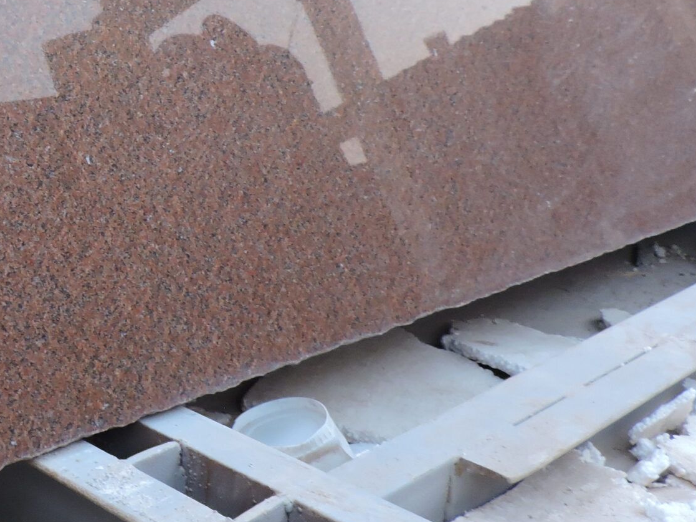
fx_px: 1106
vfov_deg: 26.0
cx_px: -43
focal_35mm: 55
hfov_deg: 31.5
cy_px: 90
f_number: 3
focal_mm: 4.3
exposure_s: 1/30
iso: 250
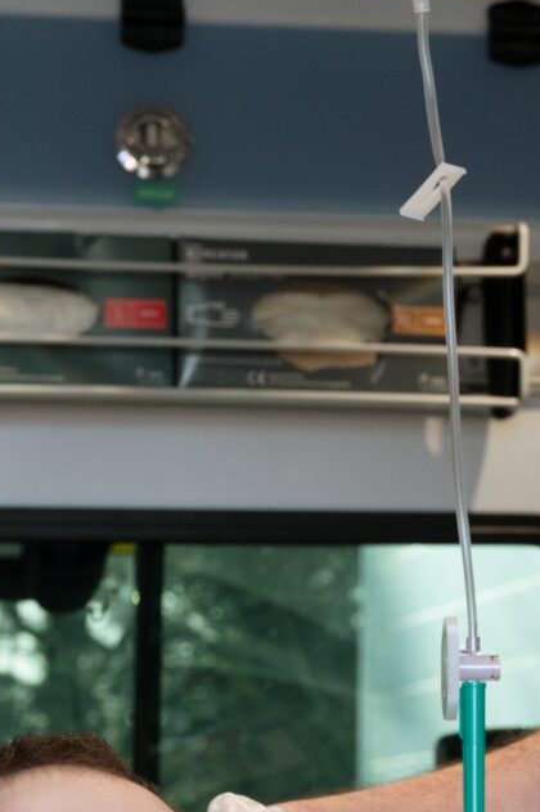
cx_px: 537
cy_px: 668
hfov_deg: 8.6
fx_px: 3581
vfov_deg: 12.9
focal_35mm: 159
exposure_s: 1/125
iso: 1000
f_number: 8
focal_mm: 49
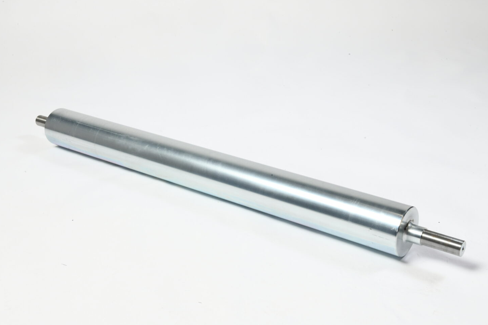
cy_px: 162
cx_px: 244
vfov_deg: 26.5
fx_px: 691
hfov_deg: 38.9
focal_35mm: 51
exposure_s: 1/200
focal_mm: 48
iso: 800
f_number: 22
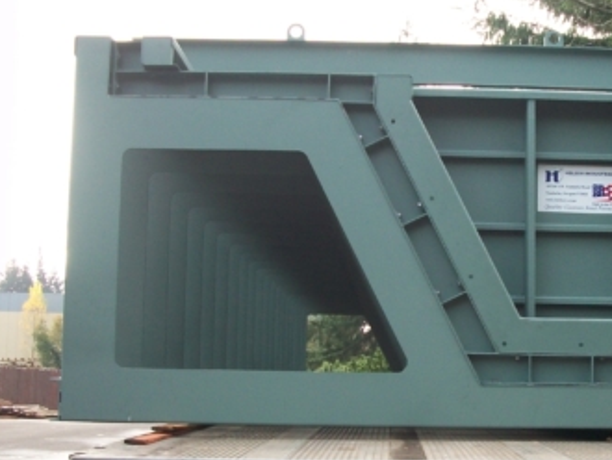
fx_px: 1097
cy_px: 317
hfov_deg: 30.9
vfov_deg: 23.5
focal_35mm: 62
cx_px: 414
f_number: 2.9
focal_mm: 5.7
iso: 80
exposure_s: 1/160
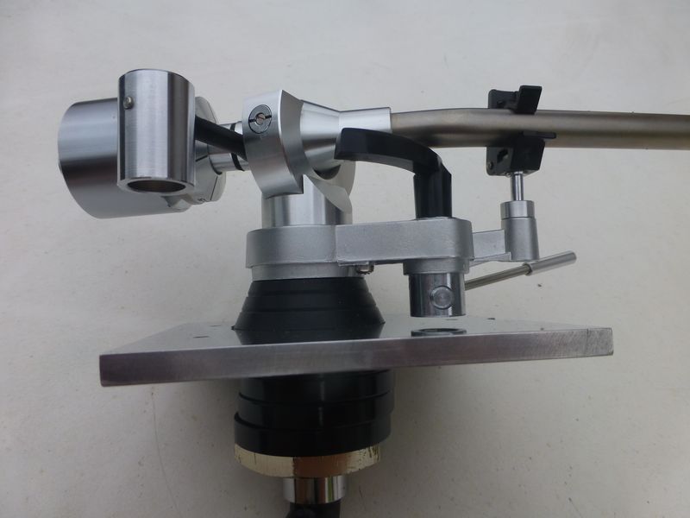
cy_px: 259
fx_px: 478
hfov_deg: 71.6
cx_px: 345
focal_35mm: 24
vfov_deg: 56.8
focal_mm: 4.3
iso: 100
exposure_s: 1/500
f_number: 4
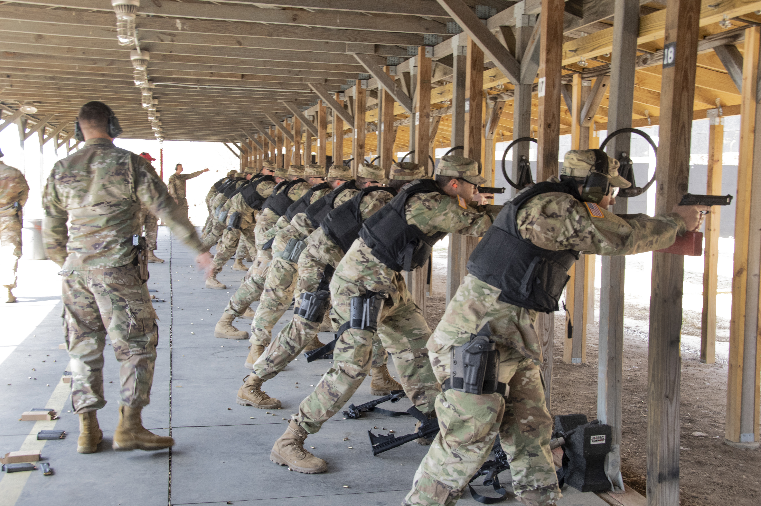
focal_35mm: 42
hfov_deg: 46.4
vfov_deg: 31.9
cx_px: 380
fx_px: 887
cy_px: 253
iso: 640
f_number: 6.3
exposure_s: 1/50
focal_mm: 28
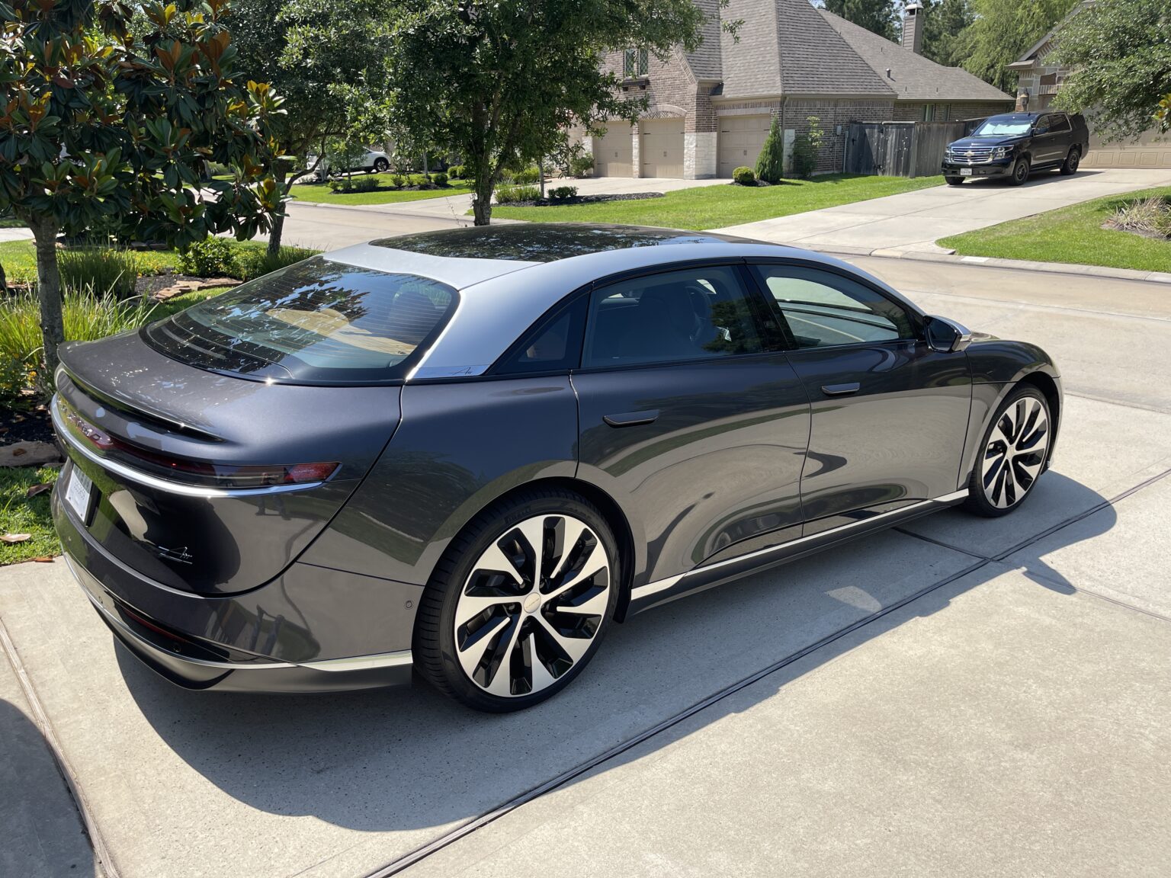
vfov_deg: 53.1
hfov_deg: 67.3
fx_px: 880
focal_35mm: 26
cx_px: 586
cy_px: 439
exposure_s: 1/2165
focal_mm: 5.1
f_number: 1.6
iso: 32
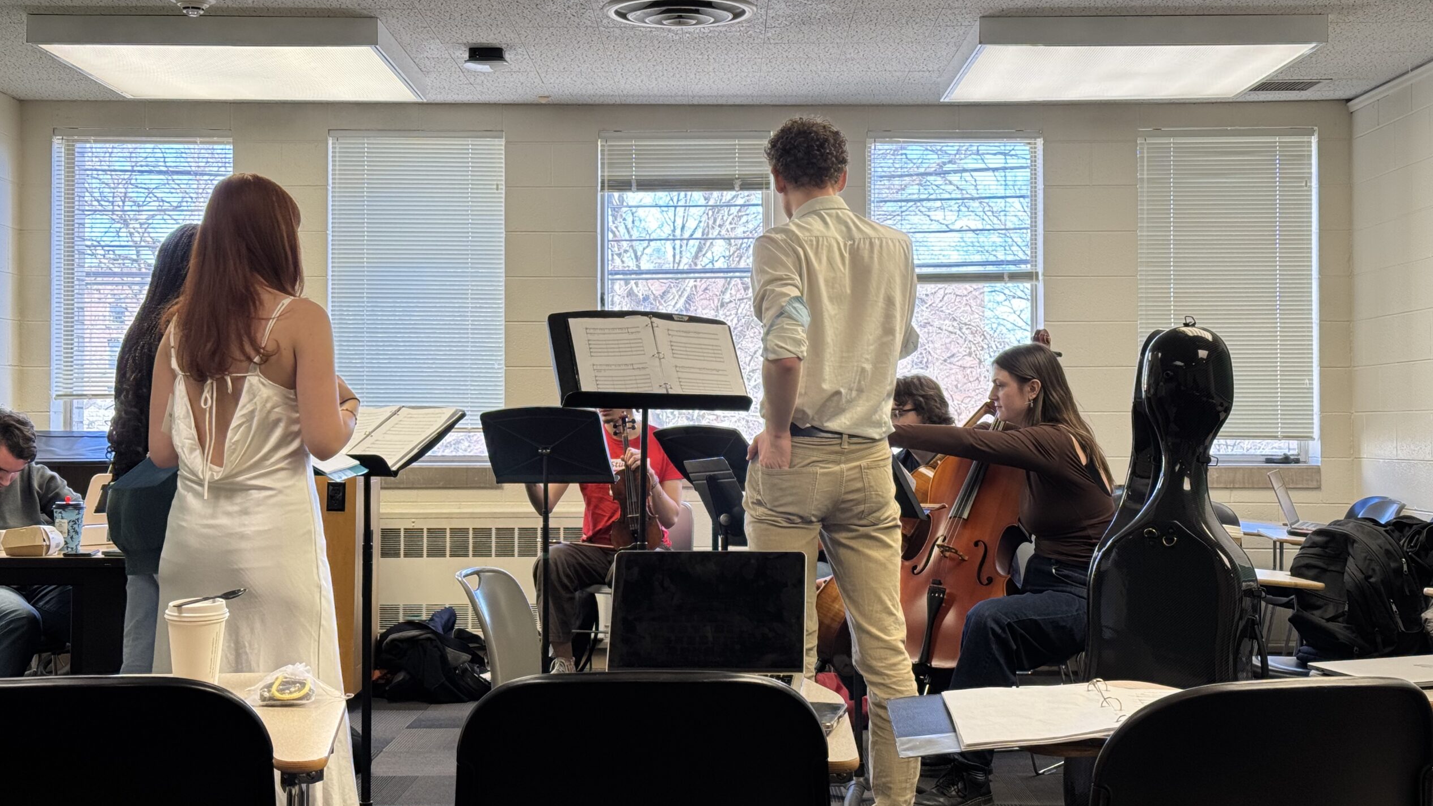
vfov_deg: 22.6
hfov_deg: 39.2
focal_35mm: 53
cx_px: 726
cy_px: 366
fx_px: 2014
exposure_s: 1/120
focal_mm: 6.76
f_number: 1.78
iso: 50
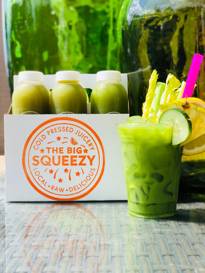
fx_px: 411
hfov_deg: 28.0
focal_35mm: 52
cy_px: 136
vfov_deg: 36.8
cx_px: 102
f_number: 2.4
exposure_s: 1/592
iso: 16
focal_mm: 6
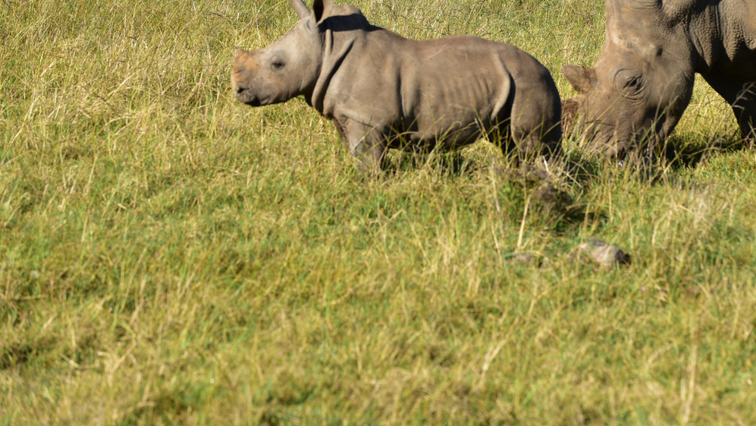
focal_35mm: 204
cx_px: 508
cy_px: 20
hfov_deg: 10.6
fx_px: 4090
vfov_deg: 5.9
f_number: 5
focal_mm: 120
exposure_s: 1/320
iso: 80
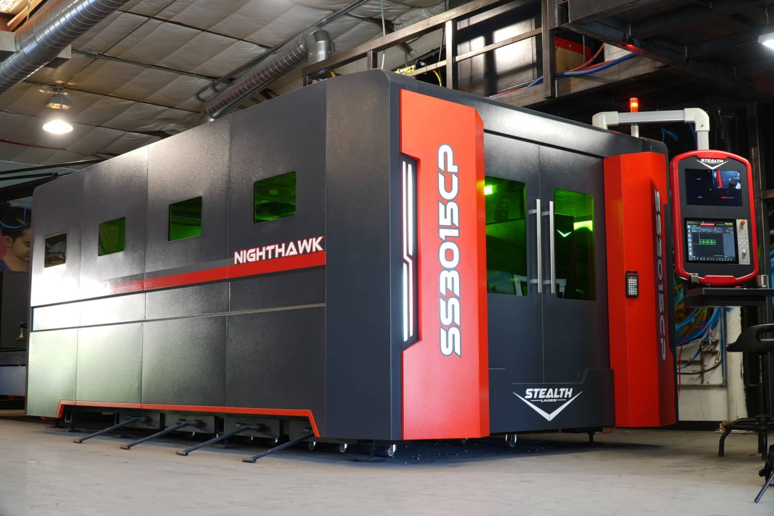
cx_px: 387
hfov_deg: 48.5
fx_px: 860
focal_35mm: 40
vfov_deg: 33.4
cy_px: 258
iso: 50
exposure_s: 1
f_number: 7.1
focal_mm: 27
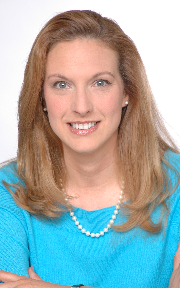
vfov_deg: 10.9
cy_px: 144
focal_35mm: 192
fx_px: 1504
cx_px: 88
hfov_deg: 6.9
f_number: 5.6
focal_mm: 125
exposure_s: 1/125
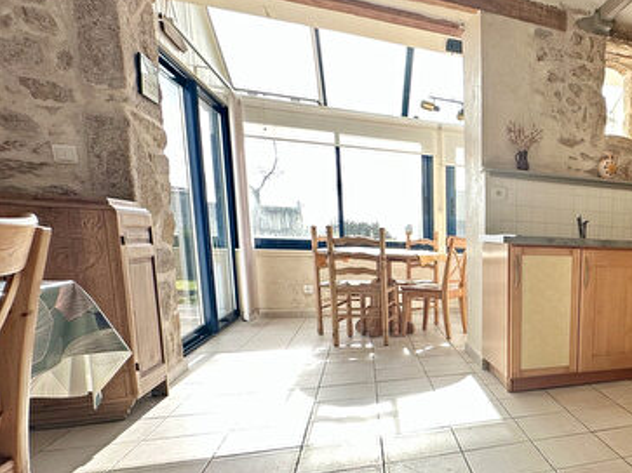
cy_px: 319
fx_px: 493
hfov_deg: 53.8
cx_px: 608
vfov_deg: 50.3
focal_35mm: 27
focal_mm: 2.22
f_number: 2.2
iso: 40
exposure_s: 1/206
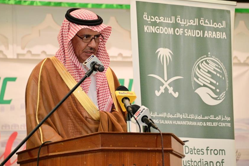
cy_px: 68
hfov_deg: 9.0
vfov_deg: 6.0
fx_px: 1590
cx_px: 123
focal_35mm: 230
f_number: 5.6
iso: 6400
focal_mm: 190
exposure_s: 1/200
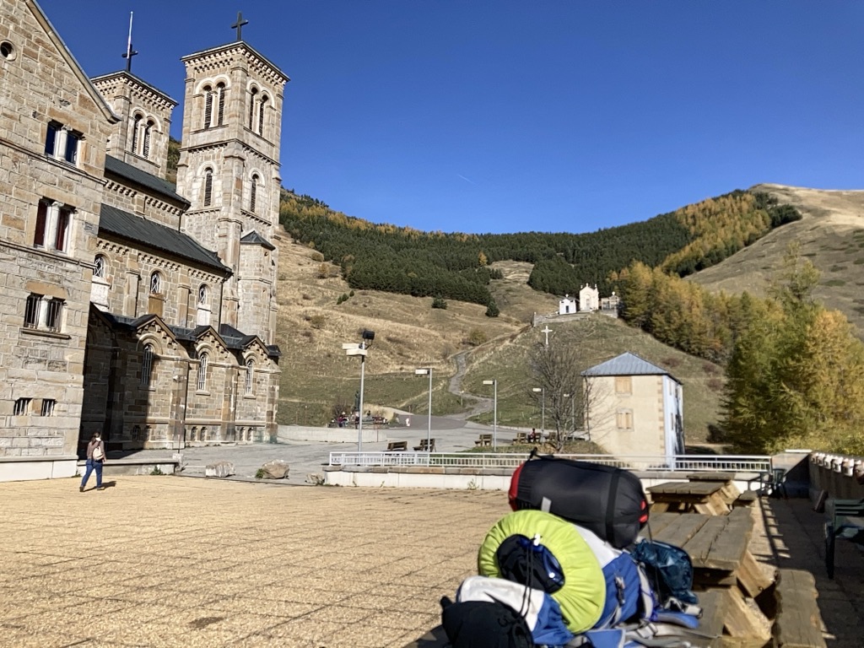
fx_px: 699
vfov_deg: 49.7
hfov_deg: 63.4
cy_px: 324
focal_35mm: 28
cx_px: 432
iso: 20
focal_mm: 3.99
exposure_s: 1/2415
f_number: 1.8
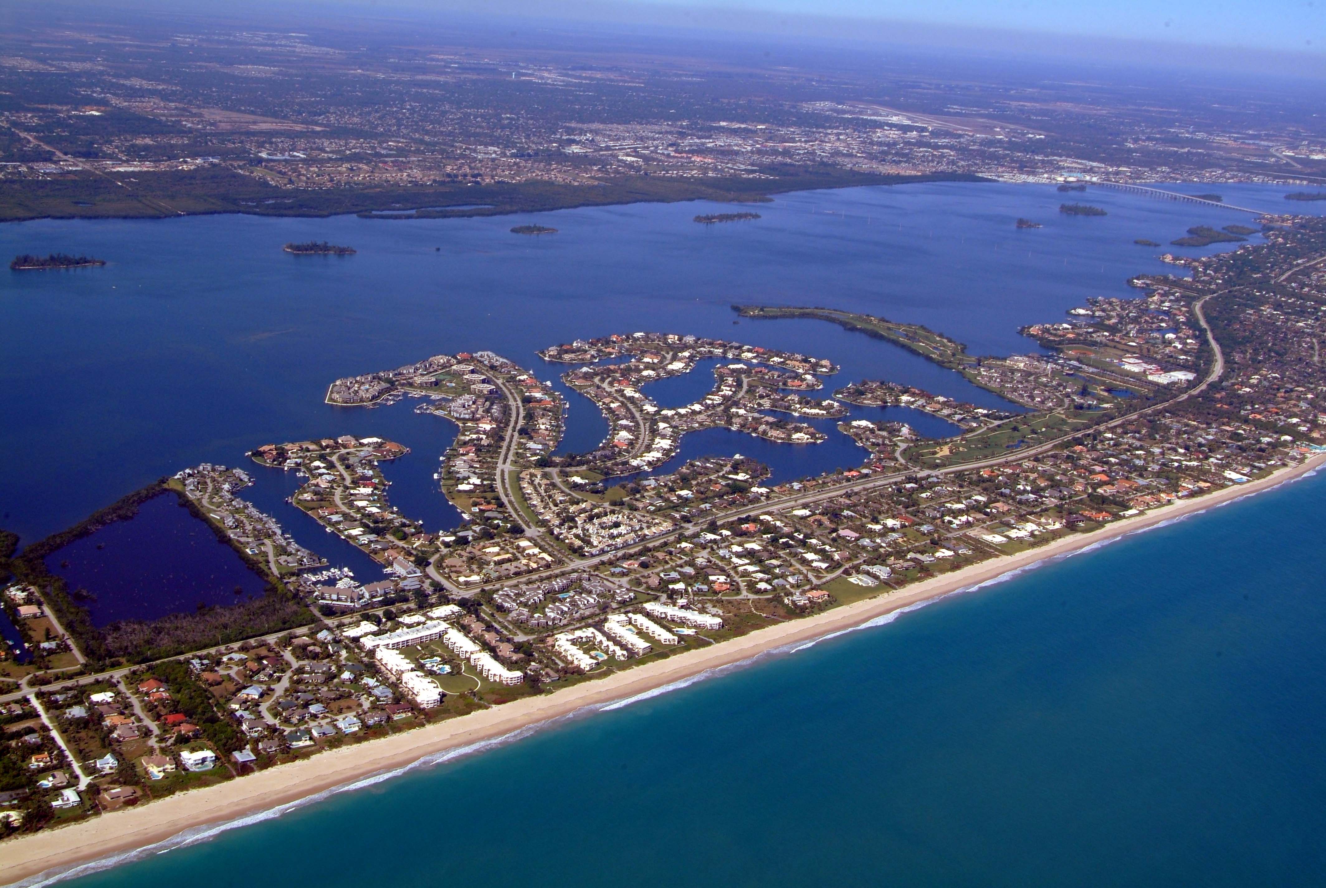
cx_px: 663
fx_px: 1622
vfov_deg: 30.6
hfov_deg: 44.5
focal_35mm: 44
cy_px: 444
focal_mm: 29
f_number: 13
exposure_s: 1/500
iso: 400
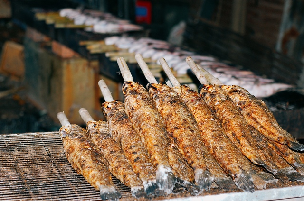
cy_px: 100
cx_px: 152
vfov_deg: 18.1
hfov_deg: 27.0
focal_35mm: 75
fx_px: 632
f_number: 2.8
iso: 400
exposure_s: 1/60
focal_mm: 50
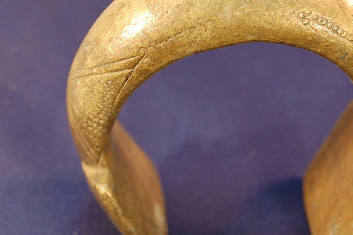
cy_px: 104
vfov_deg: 10.9
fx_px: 1234
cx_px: 189
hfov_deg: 16.3
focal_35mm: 126
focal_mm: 52
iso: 560
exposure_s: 1/30
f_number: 5.6
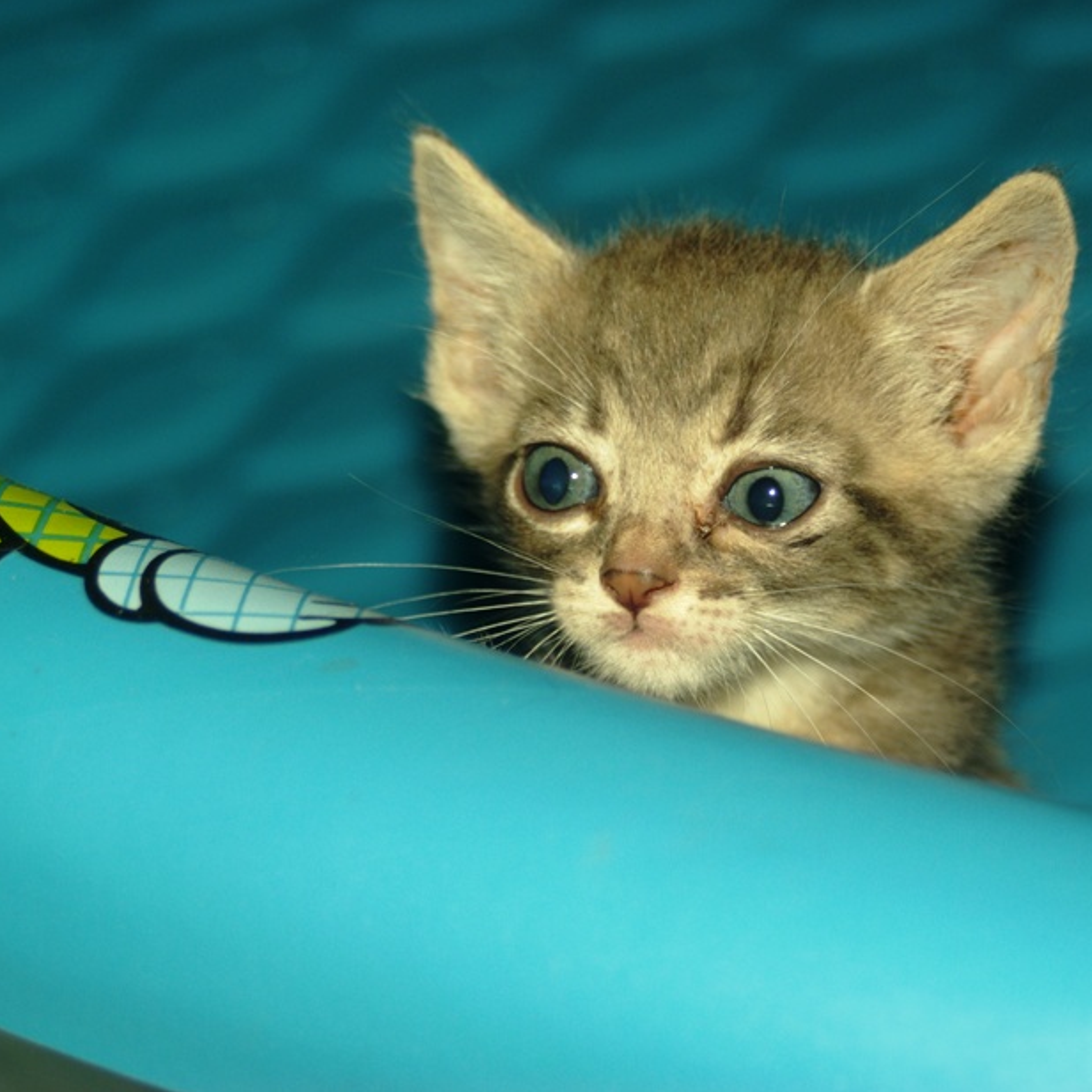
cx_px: 595
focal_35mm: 154
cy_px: 544
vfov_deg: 11.3
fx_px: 5496
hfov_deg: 11.3
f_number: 5.6
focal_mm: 80
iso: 200
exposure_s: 1/90
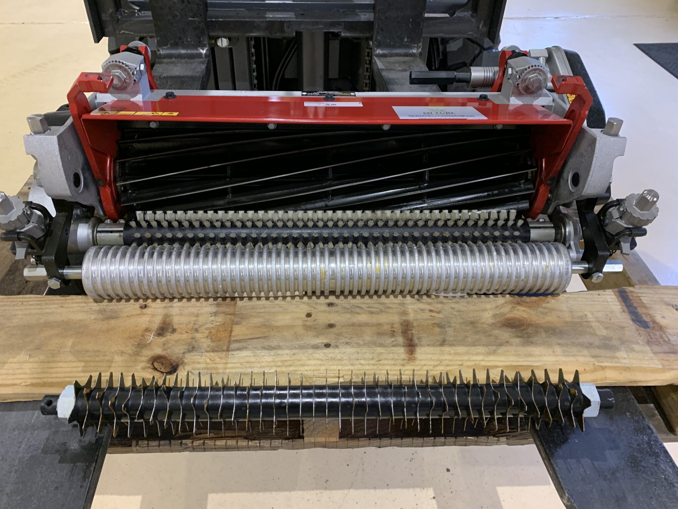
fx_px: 509
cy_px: 254
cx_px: 339
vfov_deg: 53.1
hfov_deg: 67.3
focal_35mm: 26
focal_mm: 4.25
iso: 200
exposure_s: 1/60
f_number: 1.8
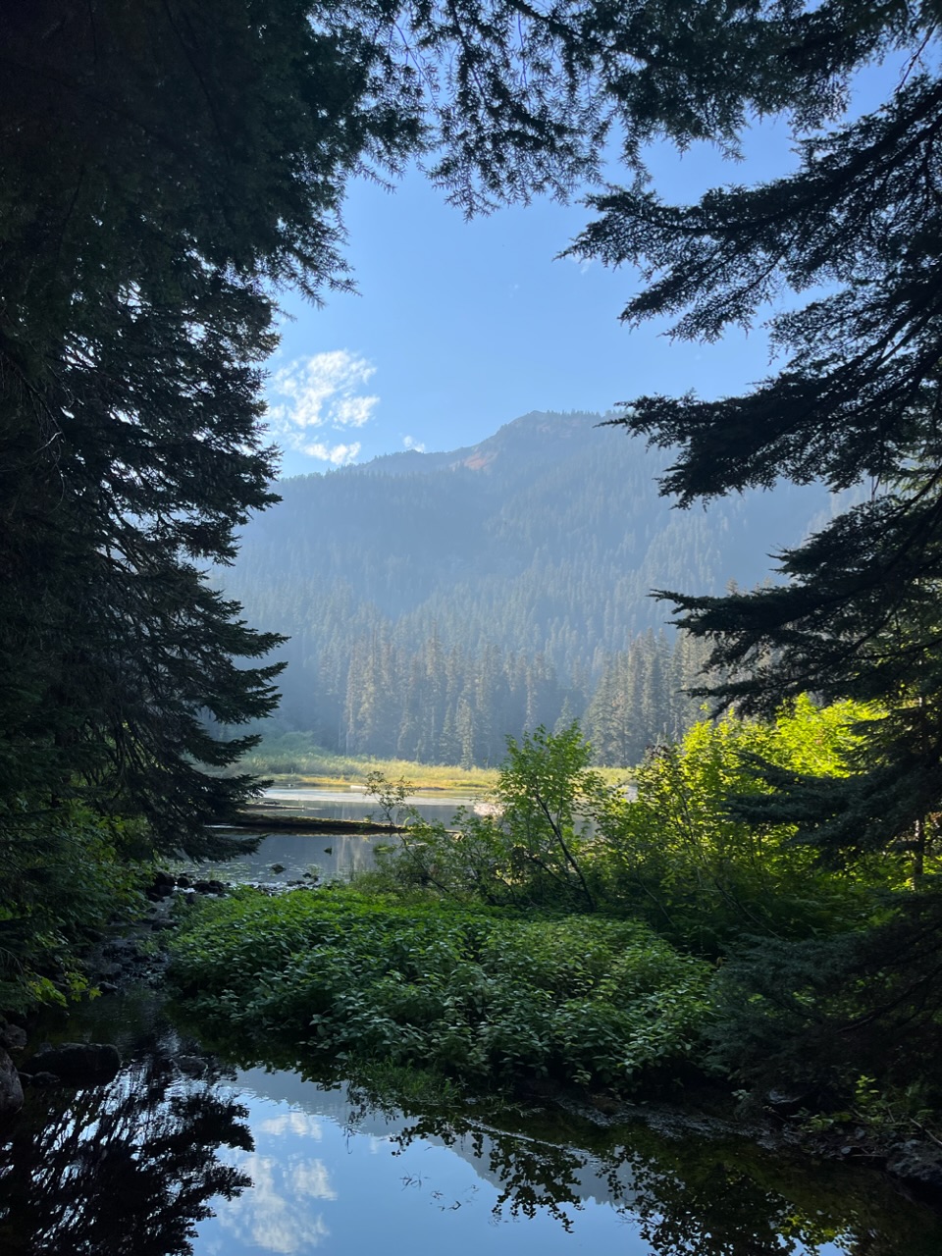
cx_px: 471
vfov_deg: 67.3
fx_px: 943
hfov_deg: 53.1
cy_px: 628
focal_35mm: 26
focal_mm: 5.1
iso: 50
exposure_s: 1/1325
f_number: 1.6
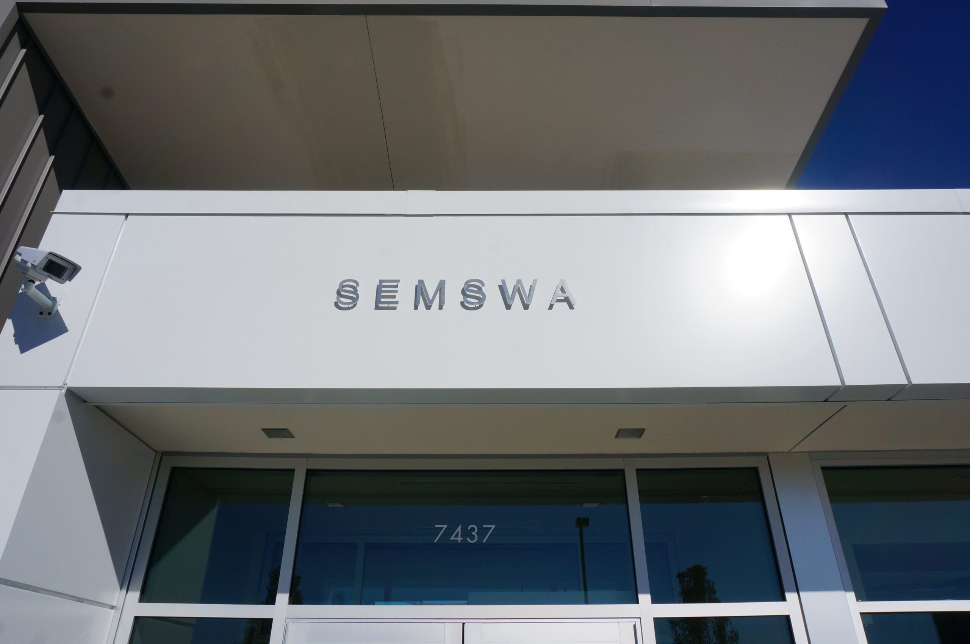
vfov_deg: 53.0
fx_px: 646
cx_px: 485
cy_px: 322
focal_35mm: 24
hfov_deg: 73.8
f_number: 13
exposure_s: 1/400
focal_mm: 16
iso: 100
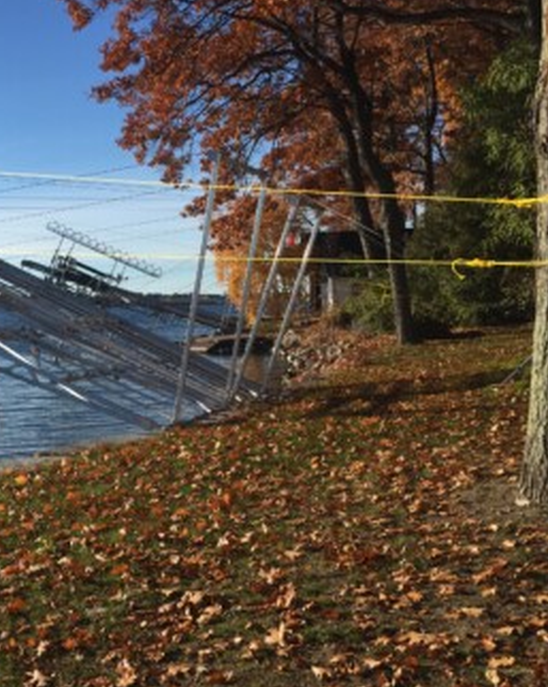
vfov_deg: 42.0
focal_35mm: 44
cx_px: 94
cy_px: 372
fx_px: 893
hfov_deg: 32.9
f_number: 2.2
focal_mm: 4.15
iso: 32
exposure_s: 1/1883
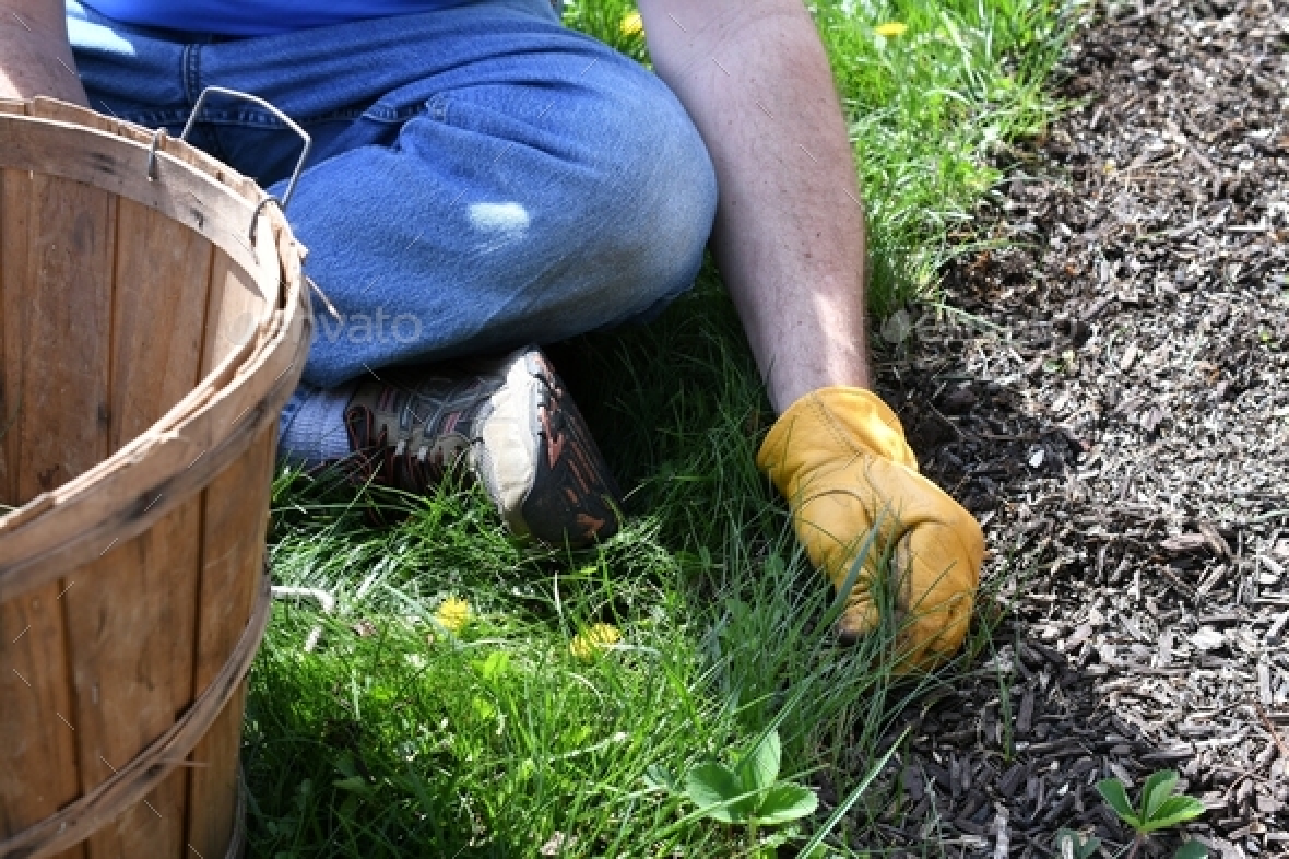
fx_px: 2148
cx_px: 644
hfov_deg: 33.4
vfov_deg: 22.6
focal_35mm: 60
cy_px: 430
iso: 250
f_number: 8
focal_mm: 40
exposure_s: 1/250
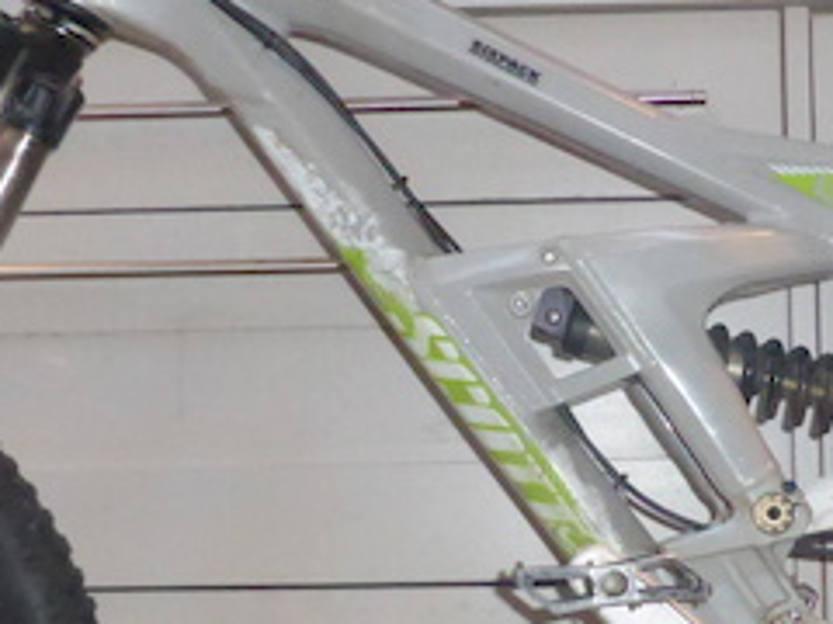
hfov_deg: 24.3
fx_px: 1925
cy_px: 385
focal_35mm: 80
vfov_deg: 18.4
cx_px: 559
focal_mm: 4.3
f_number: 3.3
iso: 800
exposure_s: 1/60
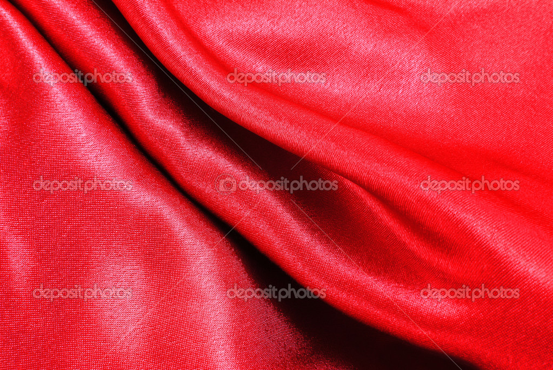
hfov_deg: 46.3
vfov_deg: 32.0
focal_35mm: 42
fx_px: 646
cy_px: 185
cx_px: 276
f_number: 14
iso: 100
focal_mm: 28
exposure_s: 1/125
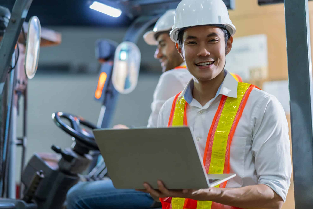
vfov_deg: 16.1
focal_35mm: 85
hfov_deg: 23.9
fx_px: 739
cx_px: 156
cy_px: 104
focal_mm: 85
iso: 800
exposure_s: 1/160
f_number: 1.8
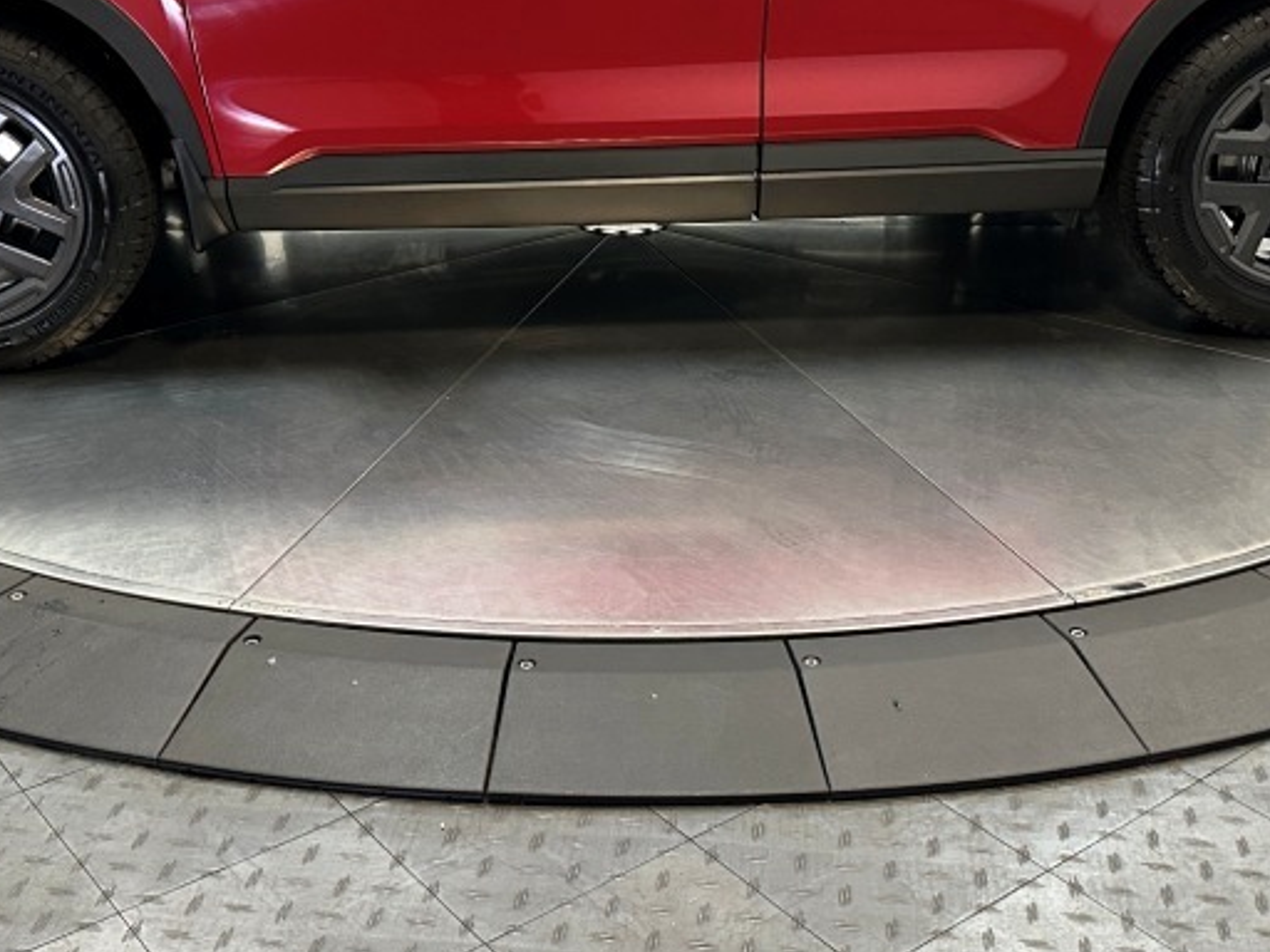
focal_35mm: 48
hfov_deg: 39.6
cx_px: 600
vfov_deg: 29.7
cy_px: 228
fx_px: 1761
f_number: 1.78
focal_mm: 6.86
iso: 500
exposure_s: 1/60
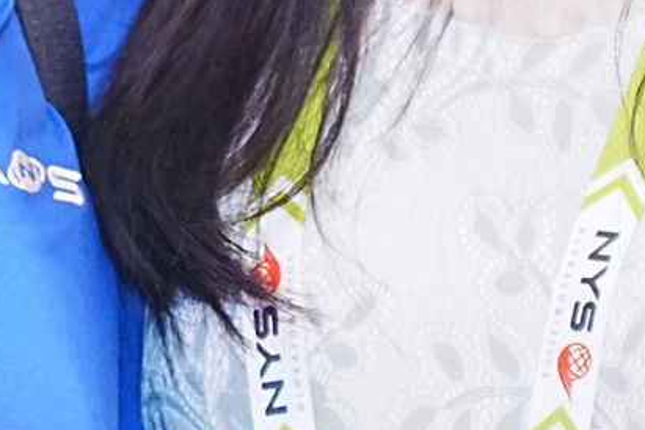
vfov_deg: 2.9
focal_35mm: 470
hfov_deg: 4.4
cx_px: 129
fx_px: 8420
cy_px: -5
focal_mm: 67
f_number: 3.2
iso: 1250
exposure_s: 1/160
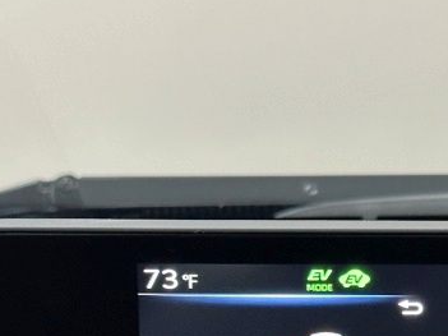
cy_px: 413
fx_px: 1811
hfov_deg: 13.9
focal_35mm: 140
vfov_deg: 10.4
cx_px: 449
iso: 250
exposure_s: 1/40
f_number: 1.78
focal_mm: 6.86
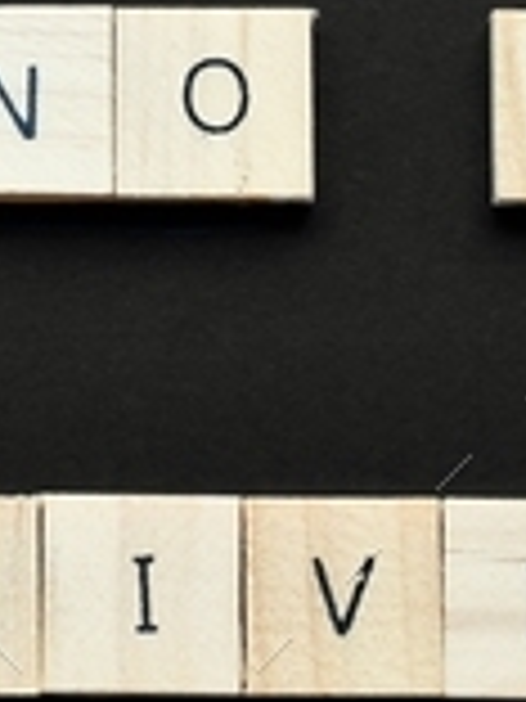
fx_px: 4417
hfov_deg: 6.8
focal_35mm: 218
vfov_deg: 9.1
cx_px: 117
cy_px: 322
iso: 400
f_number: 8
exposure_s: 1/250
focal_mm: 40
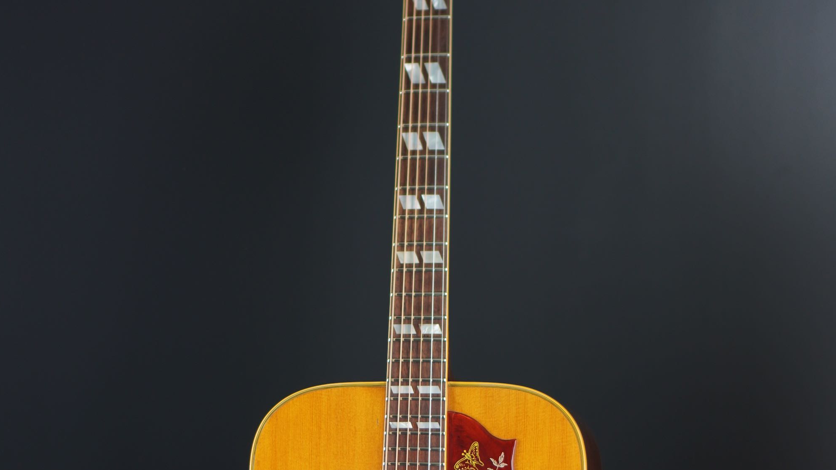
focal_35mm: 83
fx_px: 1835
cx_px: 417
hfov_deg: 25.7
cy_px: 400
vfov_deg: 14.5
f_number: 1.8
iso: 100
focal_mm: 35
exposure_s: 1/60
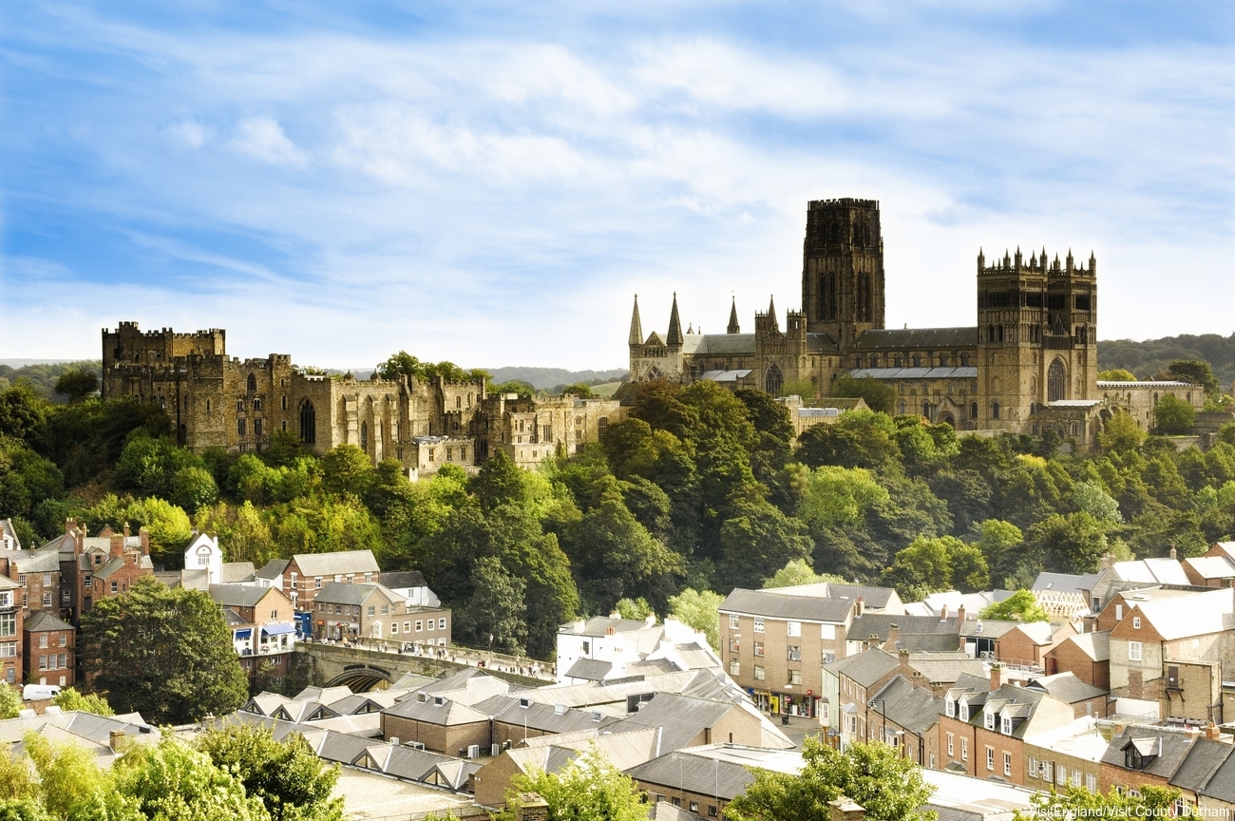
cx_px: 618
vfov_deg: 23.7
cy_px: 410
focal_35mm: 57
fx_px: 1953
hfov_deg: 35.1
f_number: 16
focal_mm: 38
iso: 100
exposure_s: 1/6
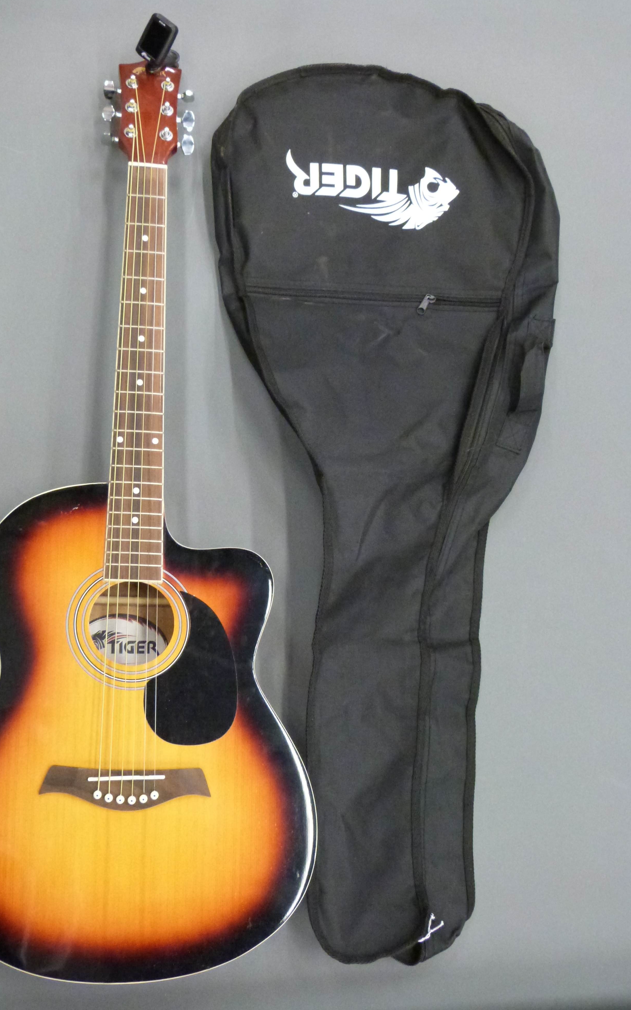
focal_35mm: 38
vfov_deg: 51.5
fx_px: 1045
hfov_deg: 33.5
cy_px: 497
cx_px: 257
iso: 800
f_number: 3
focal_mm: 6.2
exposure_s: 1/50
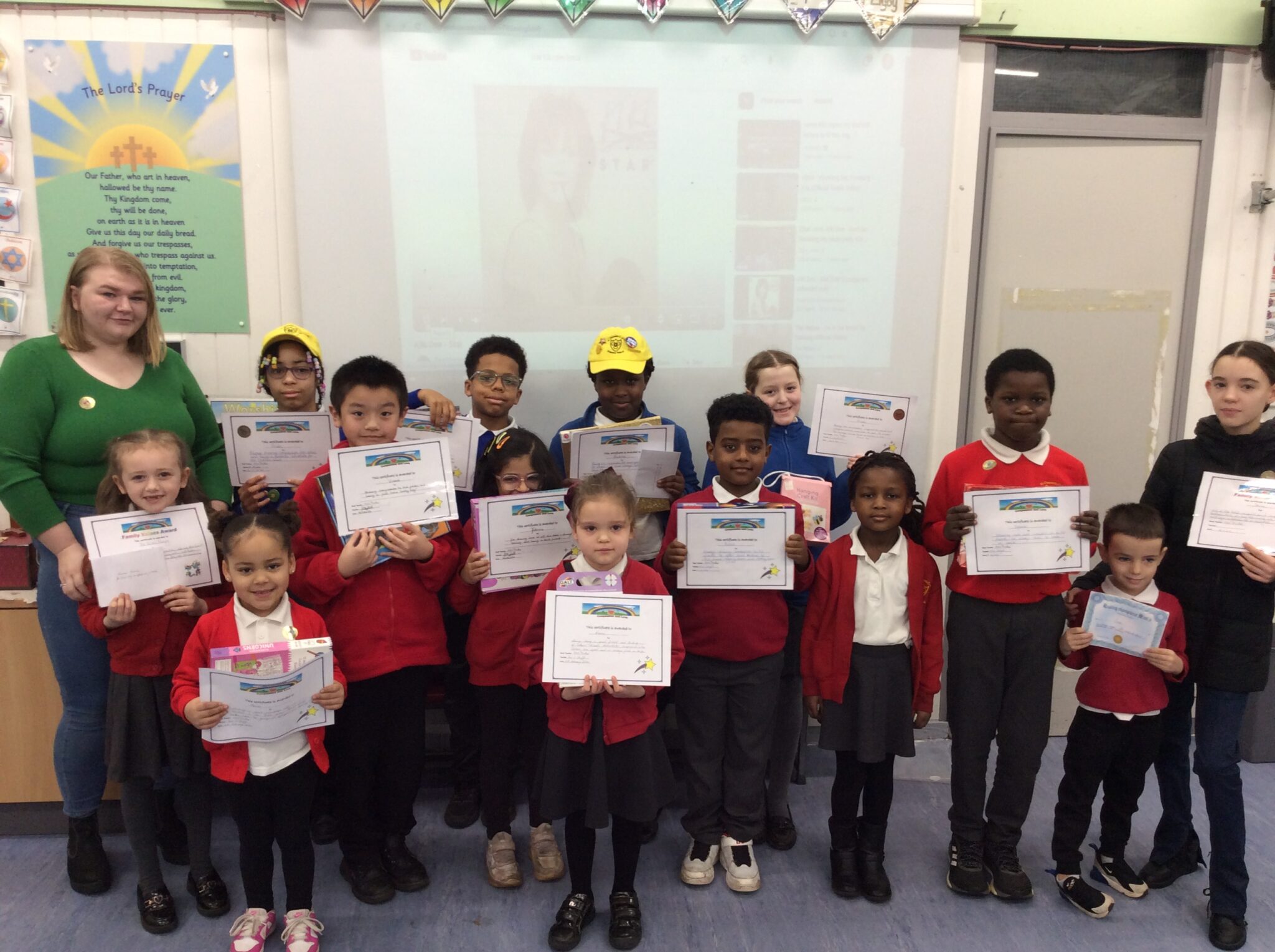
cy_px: 476
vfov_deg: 44.1
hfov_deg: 56.9
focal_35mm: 32
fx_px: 1177
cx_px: 638
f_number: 2.4
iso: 50
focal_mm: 3.3
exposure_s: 1/25
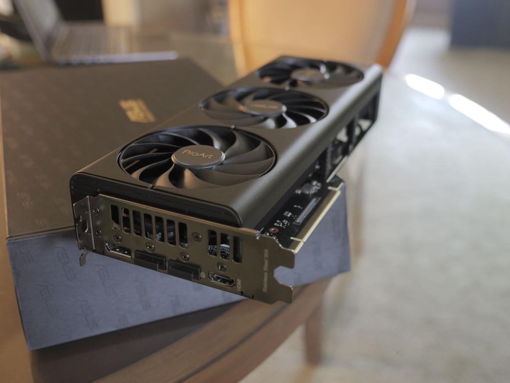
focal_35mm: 40
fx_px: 590
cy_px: 192
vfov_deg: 36.0
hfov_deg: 46.8
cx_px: 255
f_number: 2.8
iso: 1250
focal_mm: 20
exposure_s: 1/40
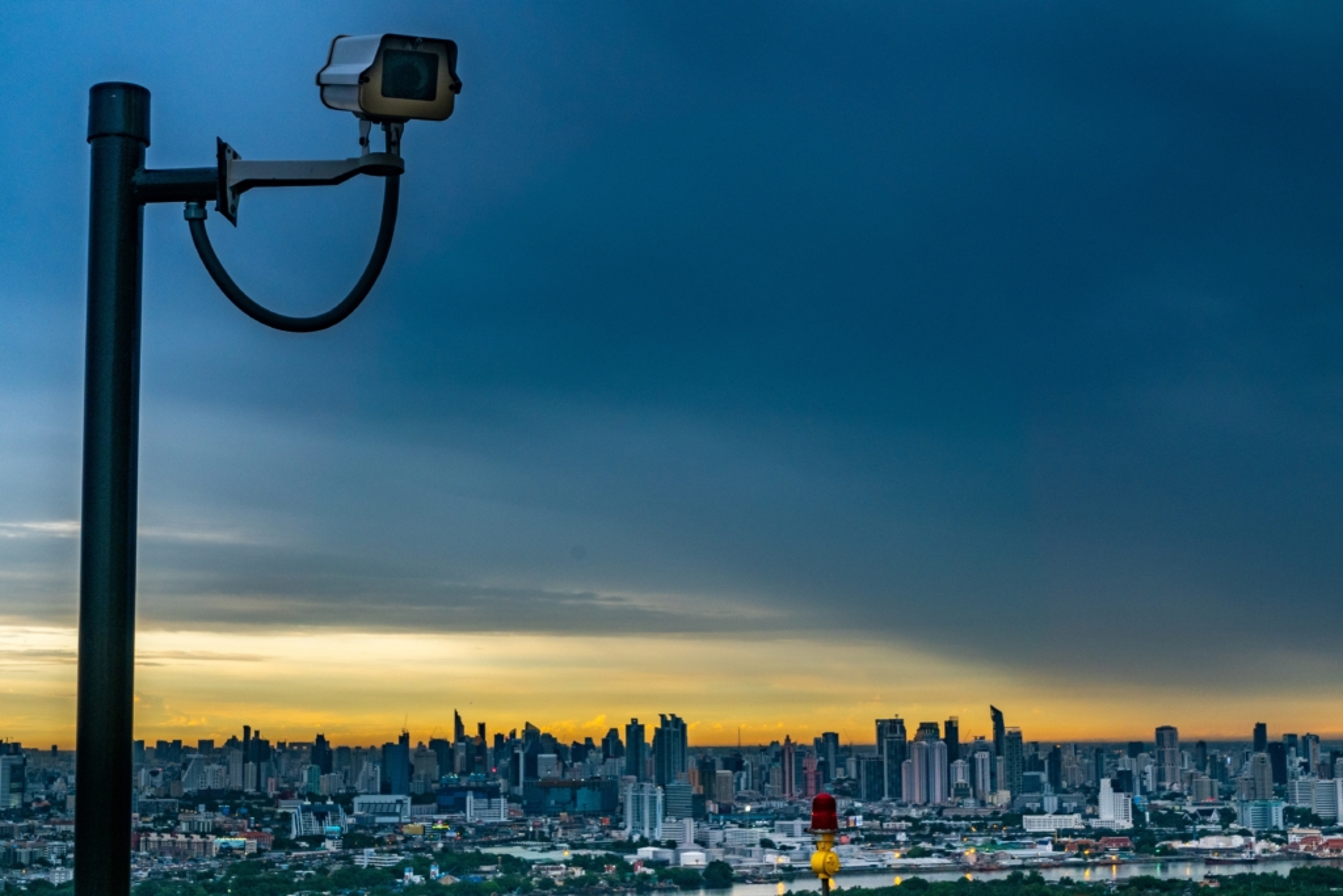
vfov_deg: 24.2
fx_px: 2089
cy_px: 448
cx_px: 672
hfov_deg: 35.6
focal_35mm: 56
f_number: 11
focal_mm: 37.1
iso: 200
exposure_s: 1/60
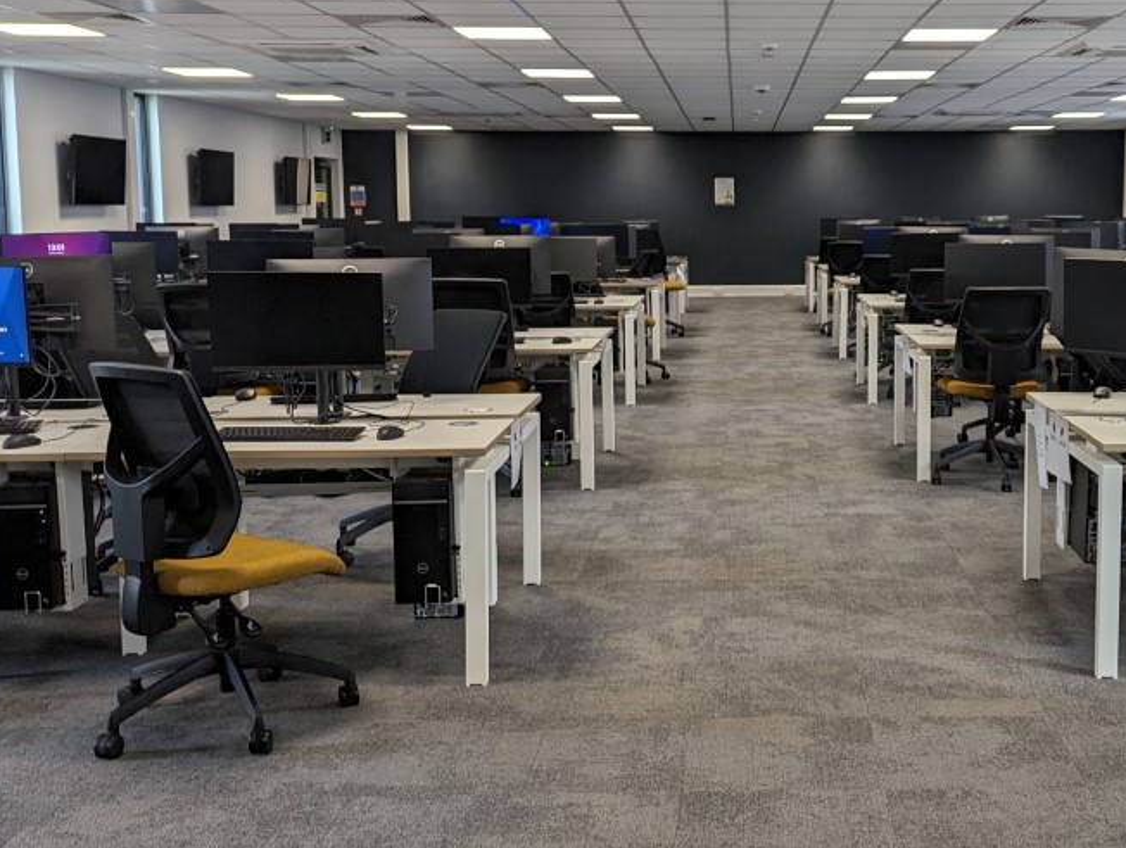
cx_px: 795
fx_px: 1433
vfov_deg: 32.9
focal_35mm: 44
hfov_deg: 42.0
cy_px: 356
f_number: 1.85
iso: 102
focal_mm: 6.81
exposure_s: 1/23.8
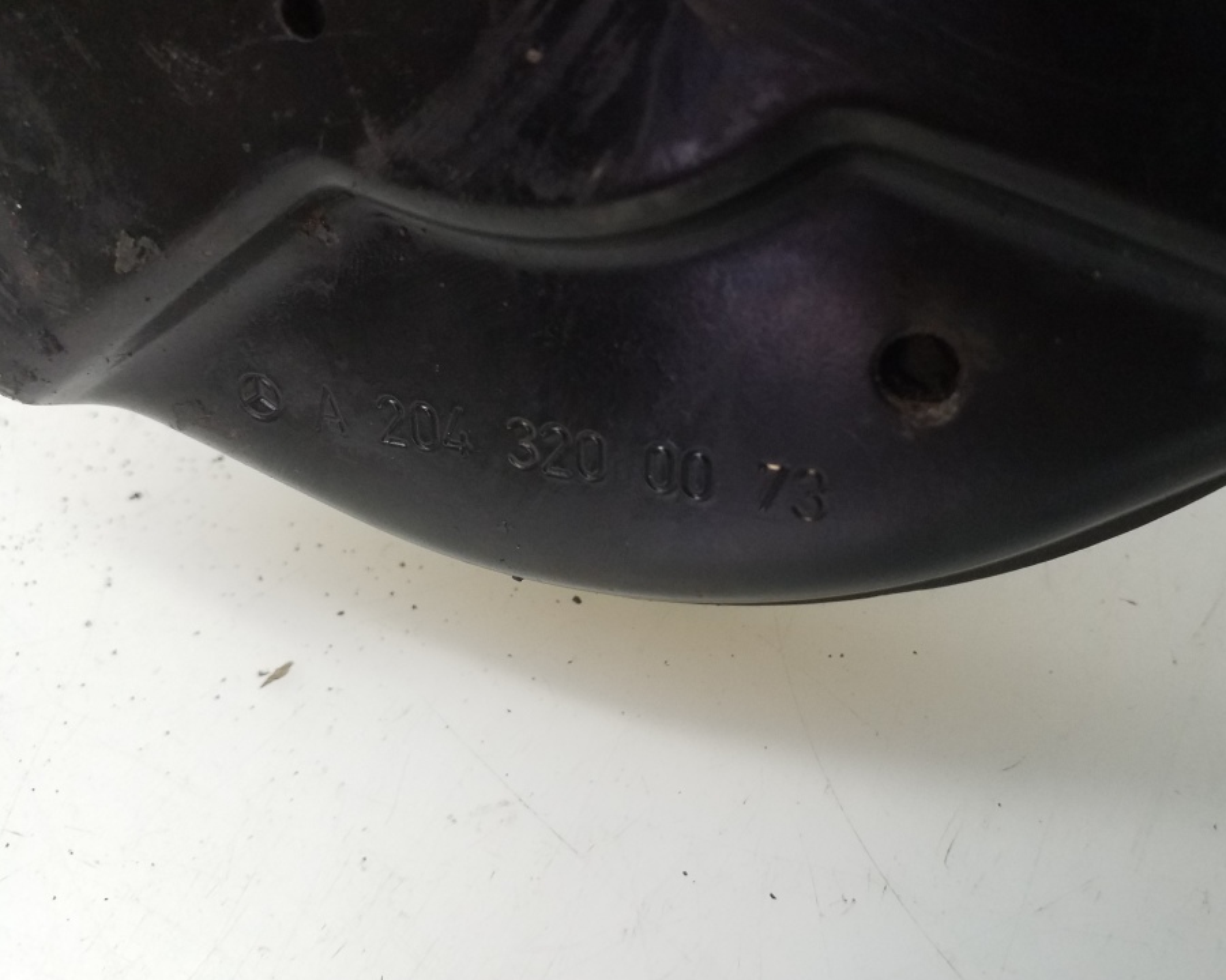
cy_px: 468
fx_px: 1089
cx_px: 676
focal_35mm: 30
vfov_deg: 48.5
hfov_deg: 58.6
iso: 250
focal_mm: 3.6
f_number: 1.9
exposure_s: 1/50
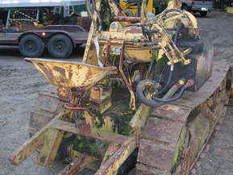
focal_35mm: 44
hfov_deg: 42.9
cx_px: 126
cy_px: 98
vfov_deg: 32.9
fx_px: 296
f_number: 2.7
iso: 325
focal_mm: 5.6
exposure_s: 1/60
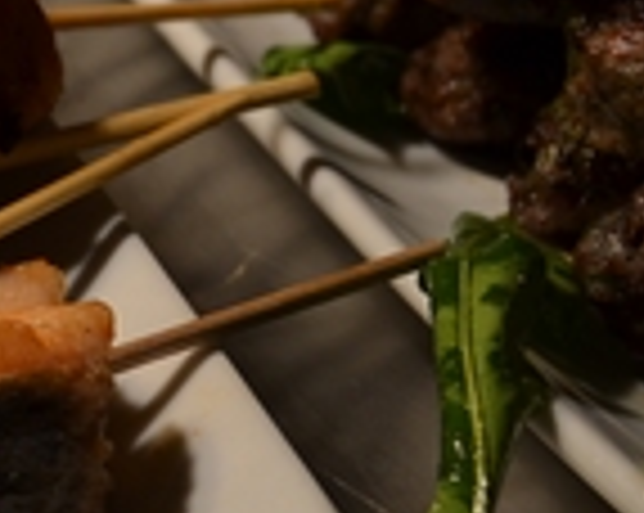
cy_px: 94
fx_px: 2588
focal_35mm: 136
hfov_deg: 13.4
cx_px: -311
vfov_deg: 11.3
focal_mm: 23
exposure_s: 1/100
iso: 400
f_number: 5
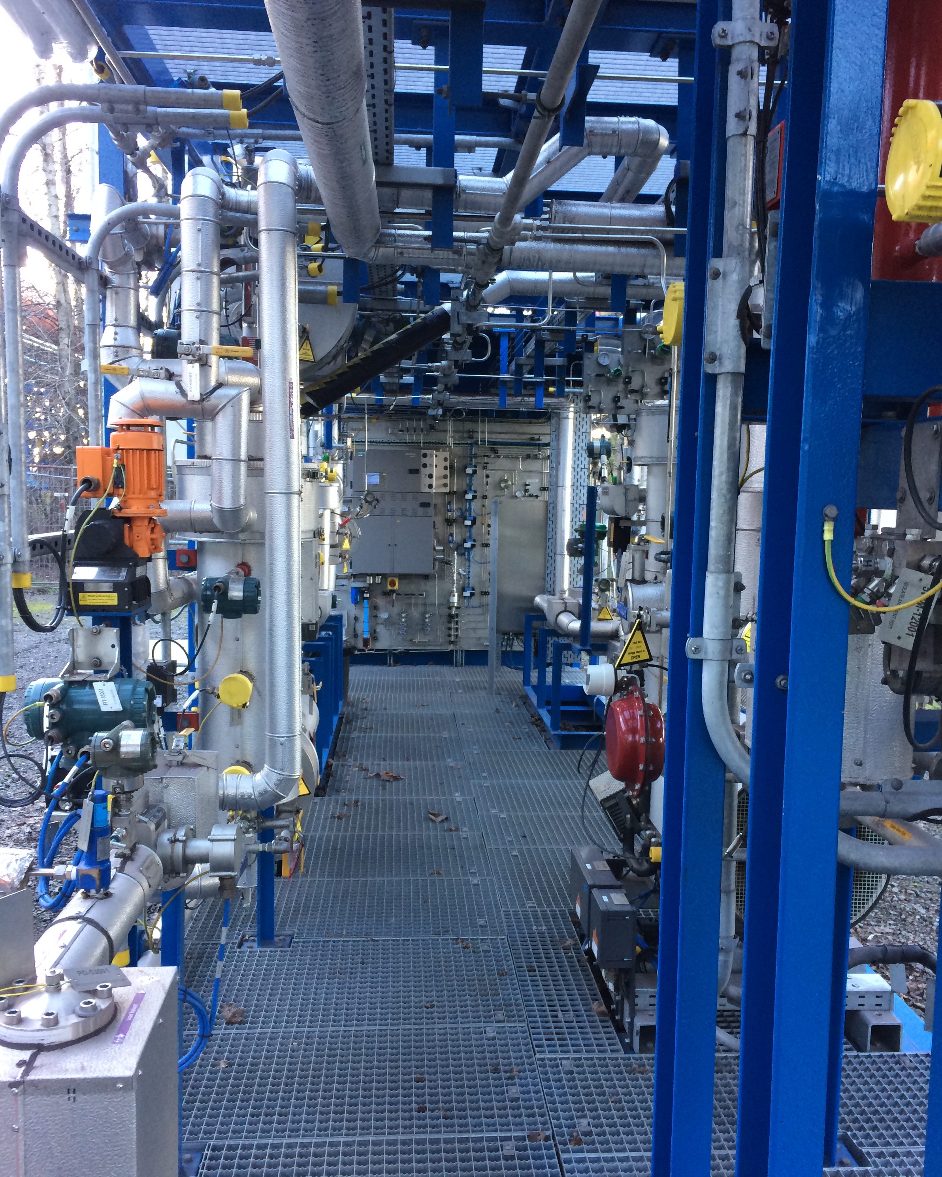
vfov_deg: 57.2
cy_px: 603
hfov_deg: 47.1
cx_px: 480
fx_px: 1080
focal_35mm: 31
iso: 50
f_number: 2.2
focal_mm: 4.15
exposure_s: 1/33
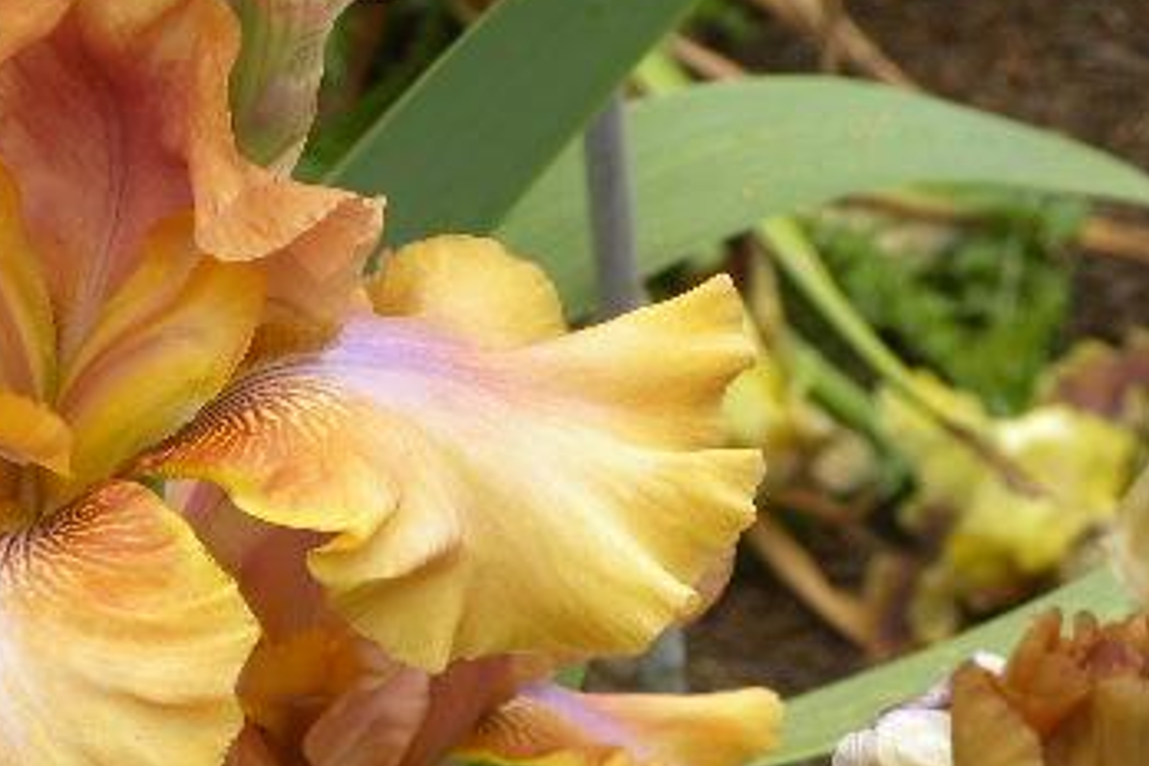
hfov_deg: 9.2
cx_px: 109
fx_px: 7149
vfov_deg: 6.1
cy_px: 376
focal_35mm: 224
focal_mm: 20.8
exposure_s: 1/144
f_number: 4
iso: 64
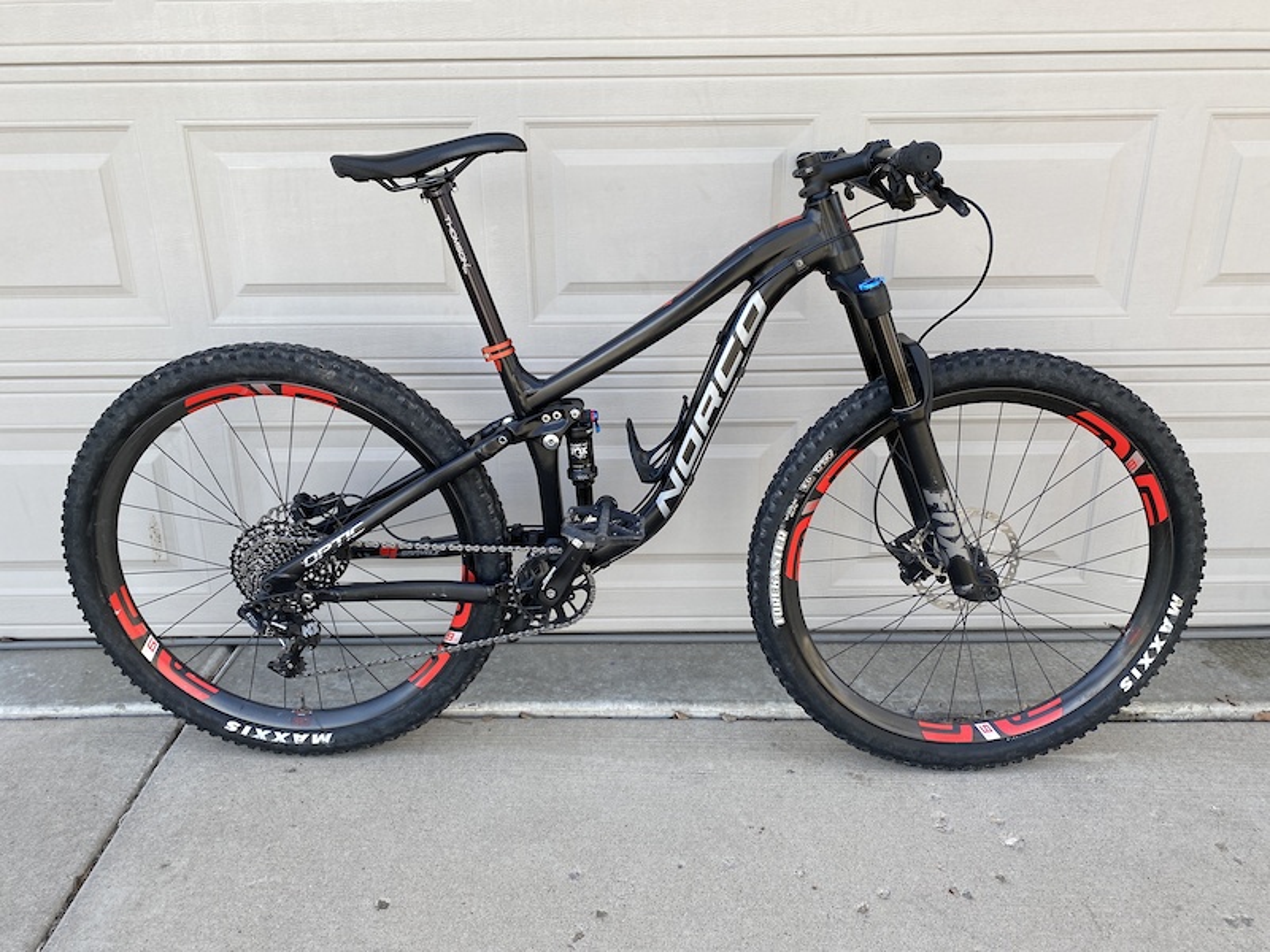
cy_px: 476
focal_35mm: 26
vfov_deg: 53.1
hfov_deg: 67.3
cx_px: 635
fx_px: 954
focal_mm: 4.25
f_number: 1.8
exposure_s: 1/349
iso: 32
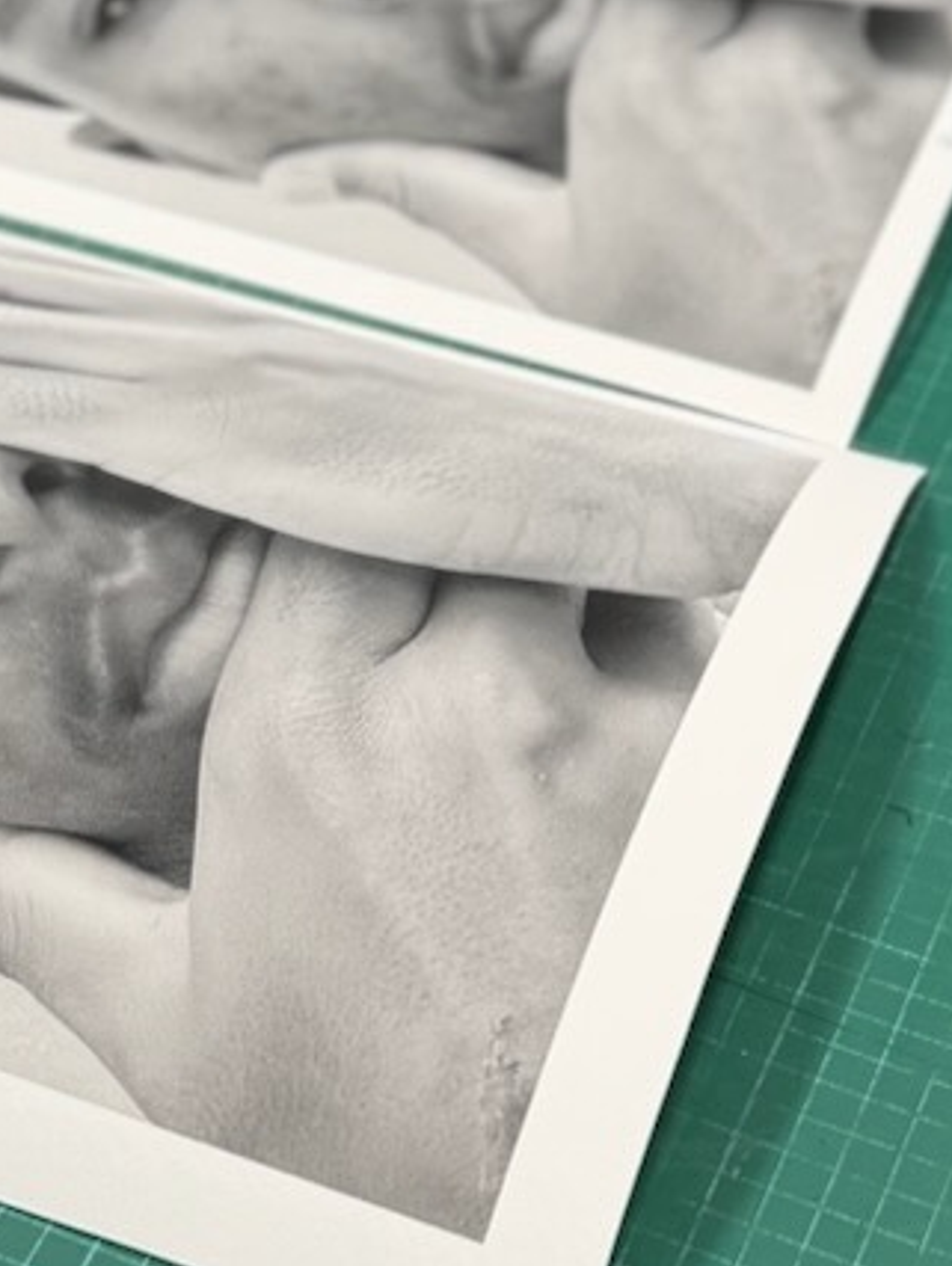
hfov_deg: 12.8
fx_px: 4211
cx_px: 30
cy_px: -296
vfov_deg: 16.3
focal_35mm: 115
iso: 80
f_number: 1.78
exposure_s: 1/100
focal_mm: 6.76
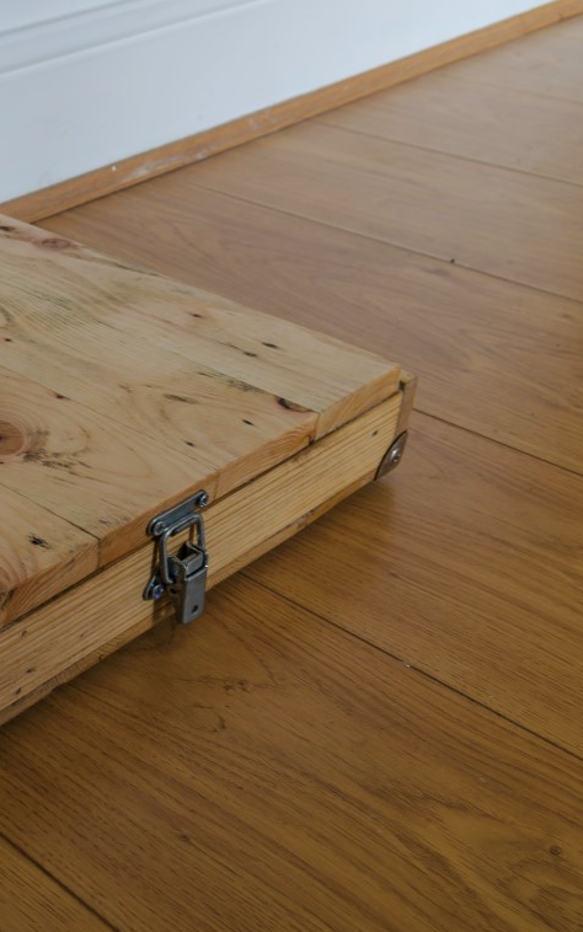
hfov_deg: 21.4
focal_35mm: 56
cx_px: -124
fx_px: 1423
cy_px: 465
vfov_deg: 36.3
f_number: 8
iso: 100
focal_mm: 24
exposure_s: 1.6
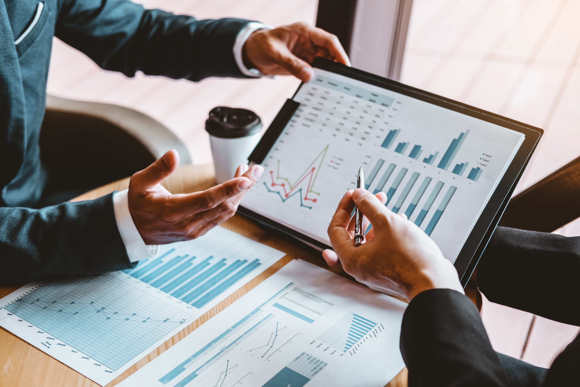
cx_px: 290
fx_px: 854
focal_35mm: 53
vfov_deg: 25.5
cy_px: 194
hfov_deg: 37.5
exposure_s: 1/400
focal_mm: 35
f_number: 2
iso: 250
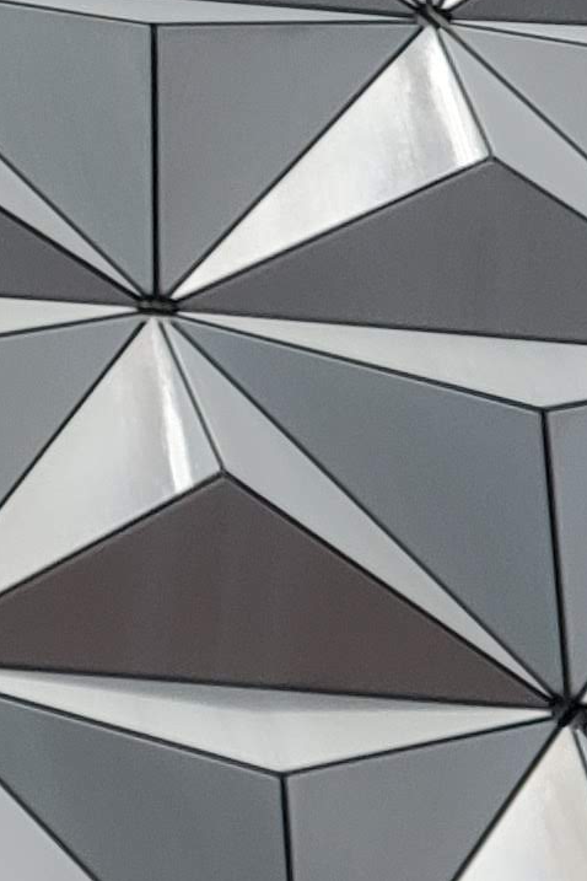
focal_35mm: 304
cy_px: 574
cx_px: -1135
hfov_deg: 4.4
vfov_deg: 6.8
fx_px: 7435
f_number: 2.4
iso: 50
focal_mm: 6
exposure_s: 1/1785
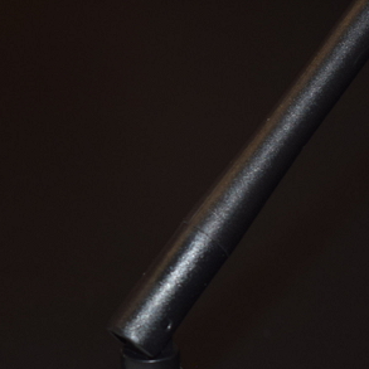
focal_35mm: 287
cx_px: 92
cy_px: 345
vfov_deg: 6.1
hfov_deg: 6.1
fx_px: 3458
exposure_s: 1/60
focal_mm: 55
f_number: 5.6
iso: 400
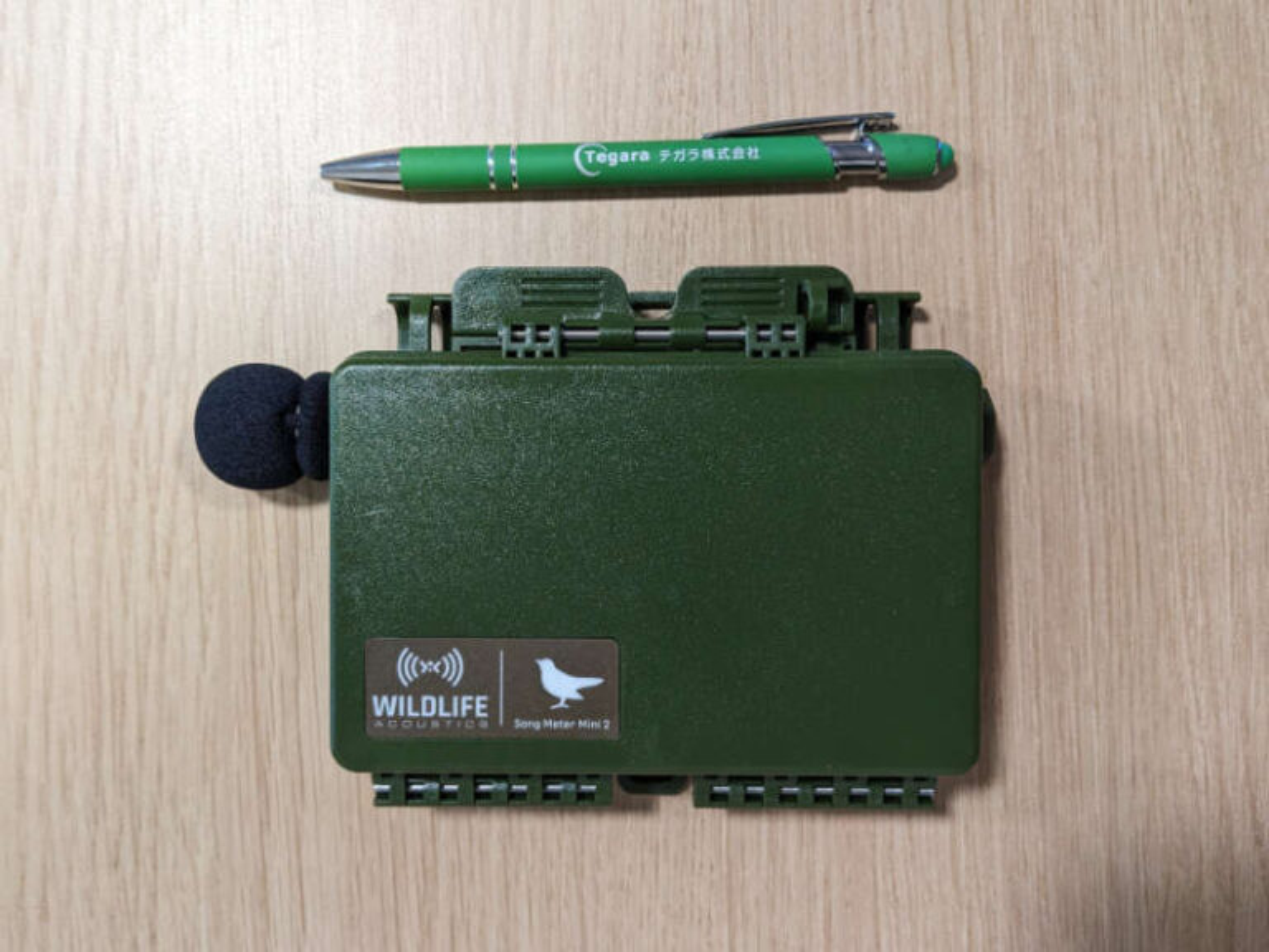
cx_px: 634
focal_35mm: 27
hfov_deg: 65.3
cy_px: 476
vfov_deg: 51.4
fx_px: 990
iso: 199
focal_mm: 4.4
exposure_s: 1/90
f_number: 1.7
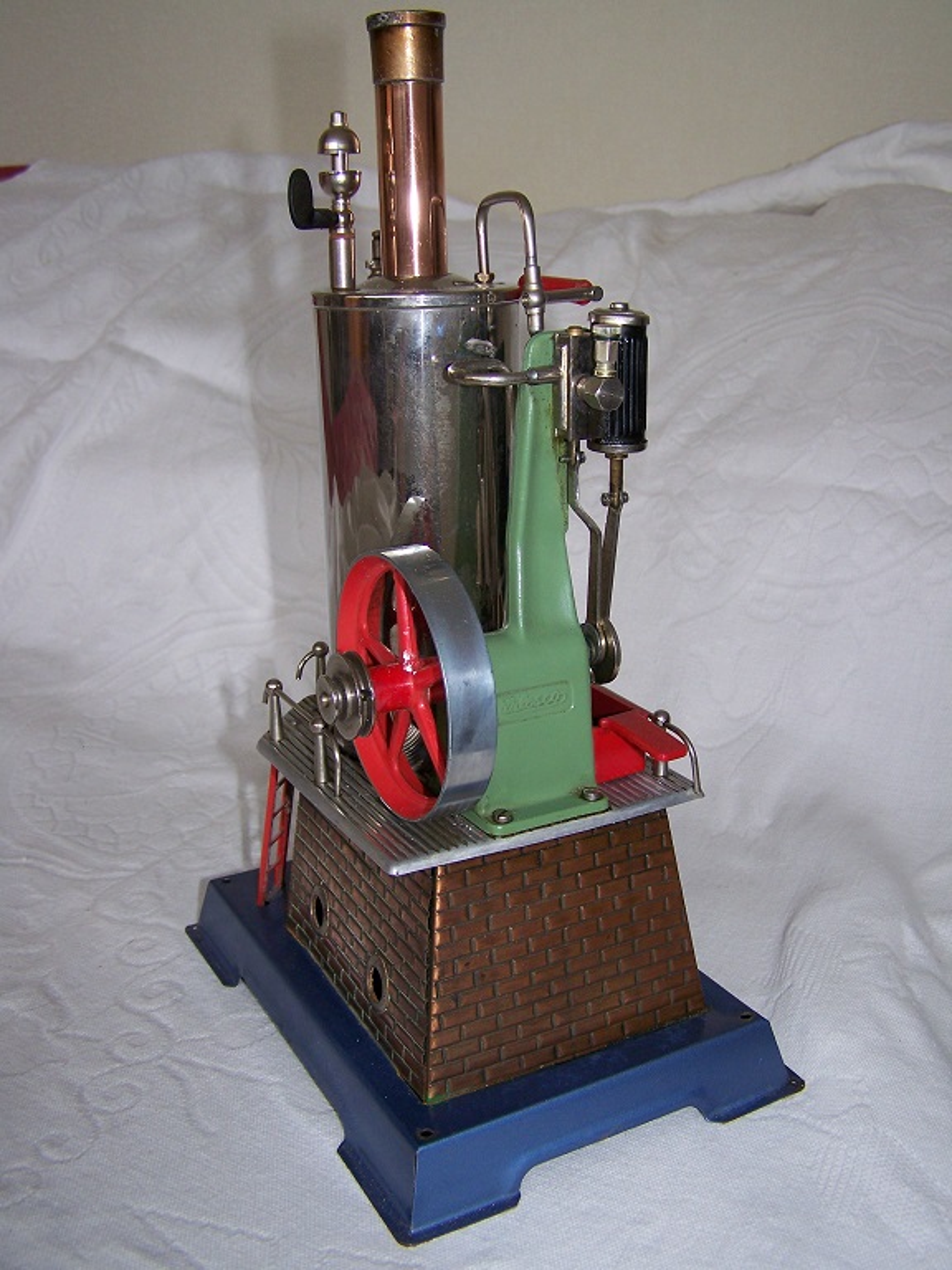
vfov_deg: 49.0
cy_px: 635
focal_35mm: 38
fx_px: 1393
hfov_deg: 37.7
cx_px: 476
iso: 80
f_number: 2.8
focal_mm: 6.3
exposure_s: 1/60
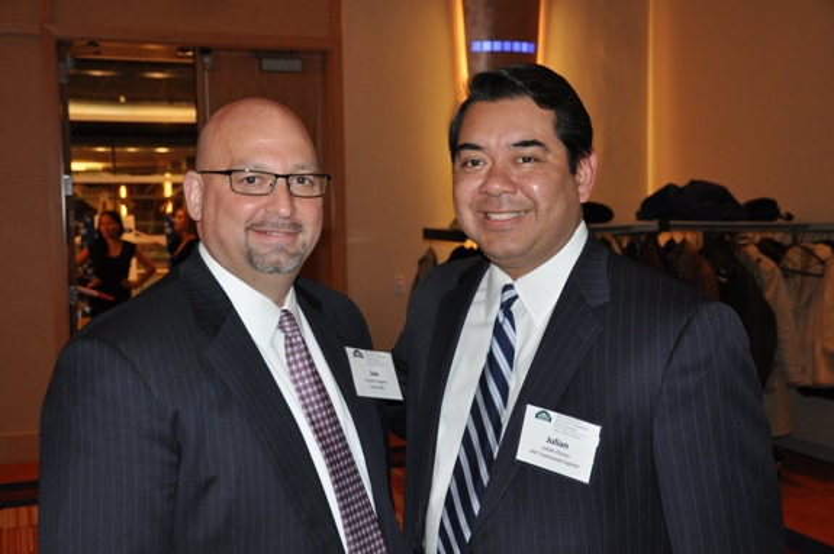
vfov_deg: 26.4
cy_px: 277
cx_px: 417
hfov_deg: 38.9
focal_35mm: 51
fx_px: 1180
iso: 800
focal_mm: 34
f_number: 4.2
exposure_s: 1/60
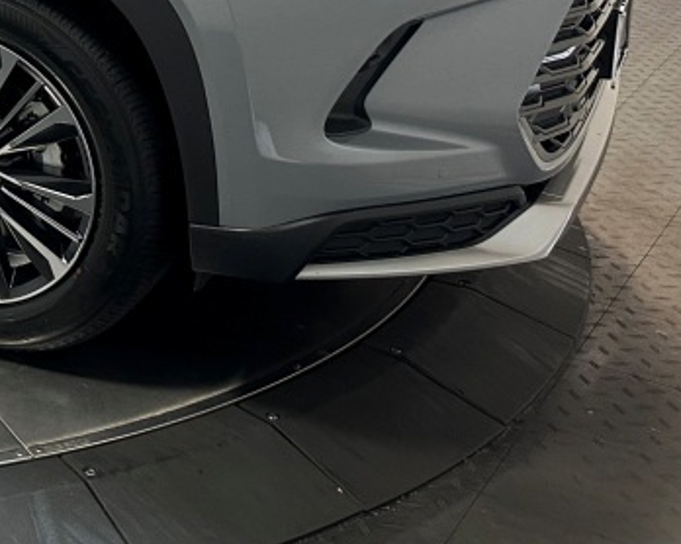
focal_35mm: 69
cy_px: -57
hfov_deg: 23.9
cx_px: -223
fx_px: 1390
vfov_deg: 21.0
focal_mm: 6.86
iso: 250
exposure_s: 1/60
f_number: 1.78
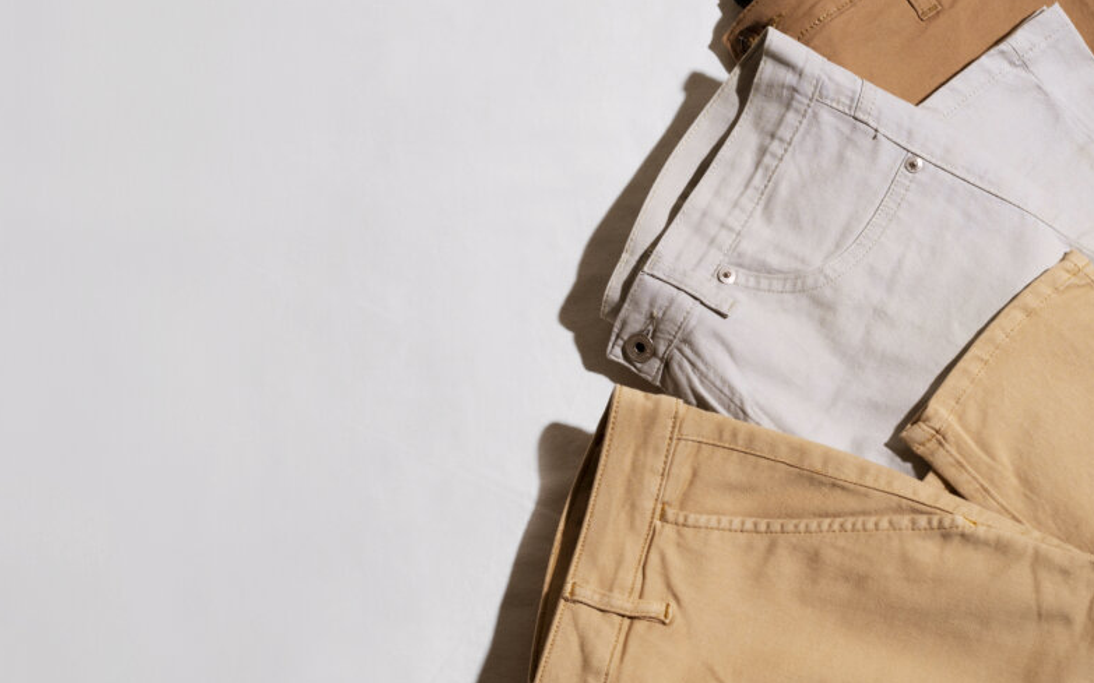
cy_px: 466
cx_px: 742
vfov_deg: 13.1
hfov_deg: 20.7
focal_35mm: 100
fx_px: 2981
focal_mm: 50
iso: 100
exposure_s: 1/125
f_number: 8
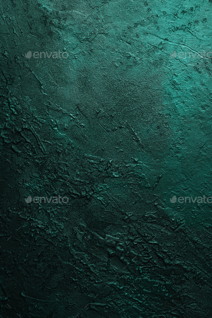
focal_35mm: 86
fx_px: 760
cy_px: 196
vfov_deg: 23.6
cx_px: 118
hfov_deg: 15.9
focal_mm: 42.9
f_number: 10
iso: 80
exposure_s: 1/160
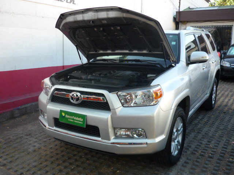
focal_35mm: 33
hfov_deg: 55.4
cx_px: 117
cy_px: 88
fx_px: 223
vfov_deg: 42.9
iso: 100
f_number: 2.8
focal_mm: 5.5
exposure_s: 1/125
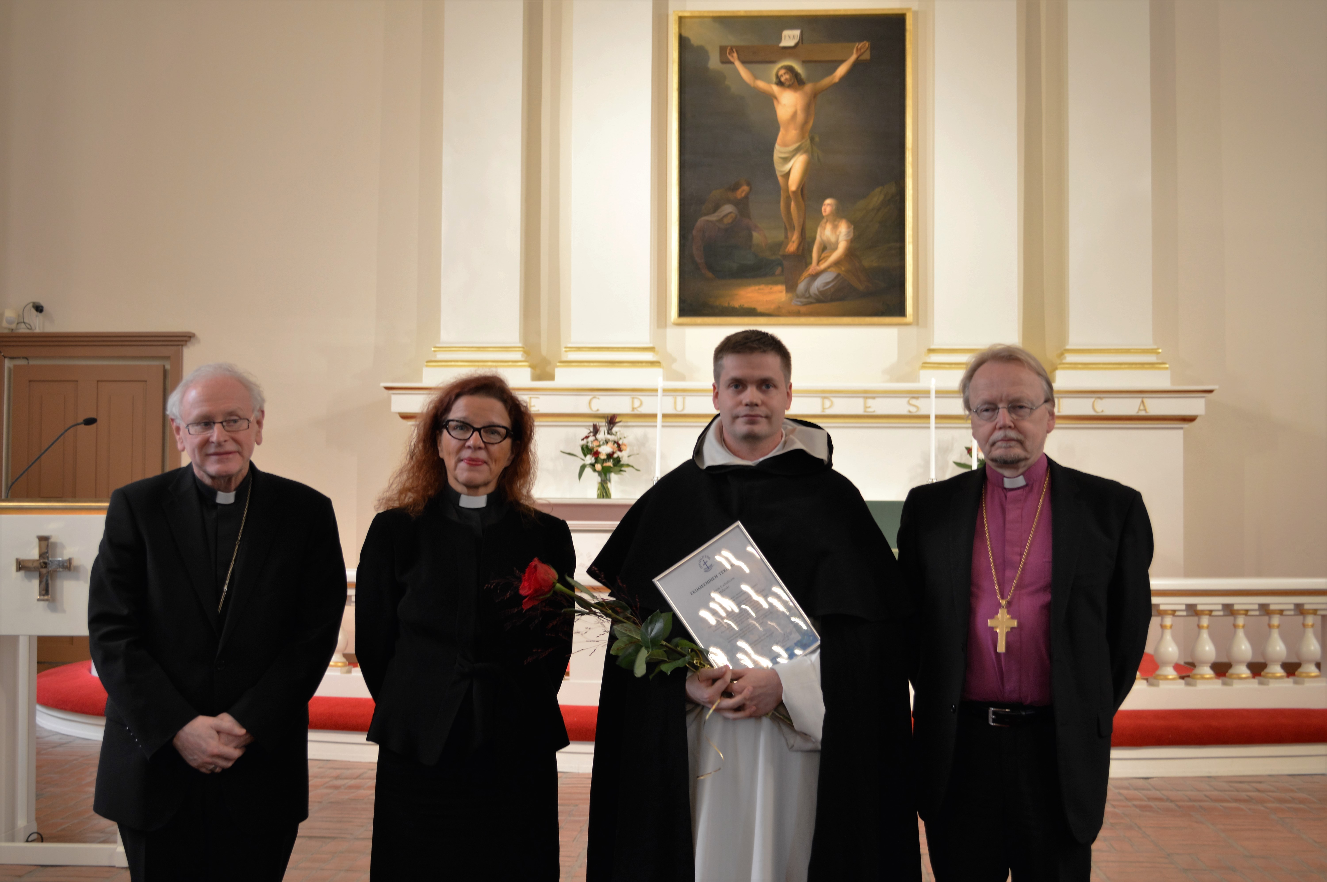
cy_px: 441
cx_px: 664
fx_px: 1768
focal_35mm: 48
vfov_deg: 28.0
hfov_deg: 41.1
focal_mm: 32
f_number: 4.8
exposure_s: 1/20
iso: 400
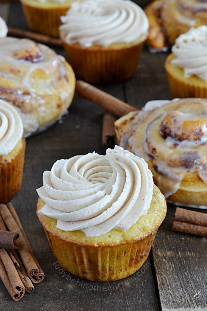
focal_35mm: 75
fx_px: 647
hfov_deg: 18.2
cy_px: 156
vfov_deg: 27.0
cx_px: 104
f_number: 10
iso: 100
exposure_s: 1/4
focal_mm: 50
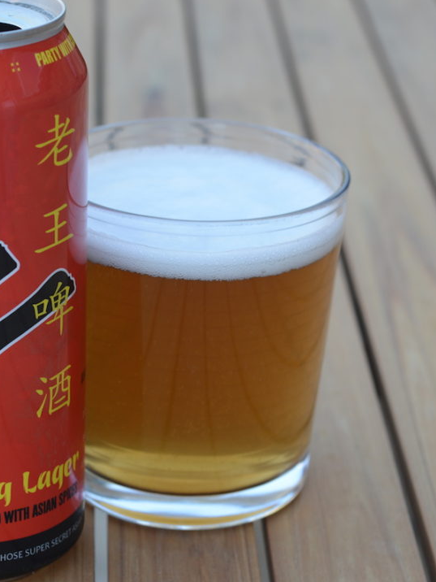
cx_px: 81
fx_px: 1831
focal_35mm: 109
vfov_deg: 18.0
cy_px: 290
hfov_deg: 13.5
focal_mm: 50
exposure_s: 1/30
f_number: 5.6
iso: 100
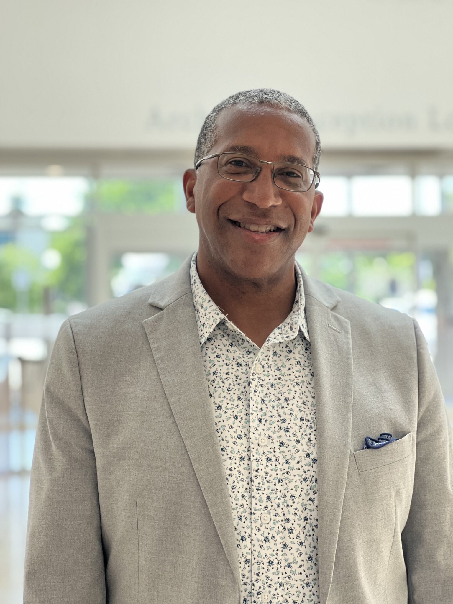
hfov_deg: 19.1
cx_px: 226
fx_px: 1344
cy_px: 302
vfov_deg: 25.3
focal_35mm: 77
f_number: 2.8
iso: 125
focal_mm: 9
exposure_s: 1/121
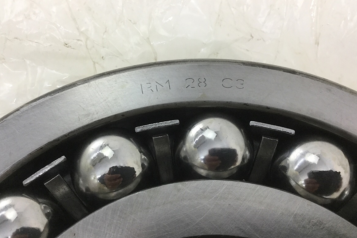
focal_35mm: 33
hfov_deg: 57.2
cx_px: 177
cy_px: 127
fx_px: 327
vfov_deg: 40.0
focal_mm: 3.3
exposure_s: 1/33
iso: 64
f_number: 2.4
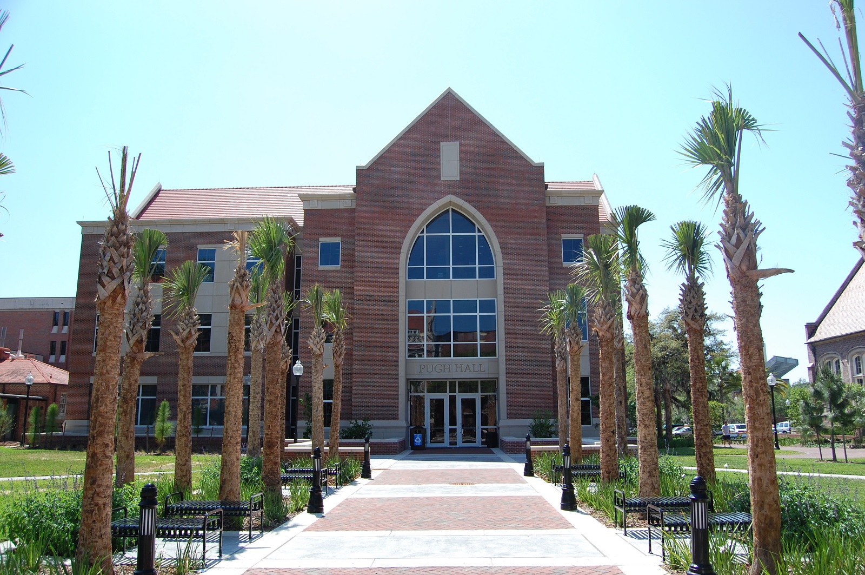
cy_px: 288
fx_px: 648
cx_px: 432
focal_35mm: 27
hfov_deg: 67.4
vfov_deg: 47.8
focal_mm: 18
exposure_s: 1/160
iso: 200
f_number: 6.3
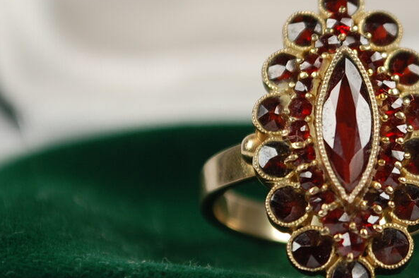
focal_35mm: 236
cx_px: 350
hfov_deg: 8.7
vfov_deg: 5.8
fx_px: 2749
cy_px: 124
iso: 200
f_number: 5.6
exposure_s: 1/125
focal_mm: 55
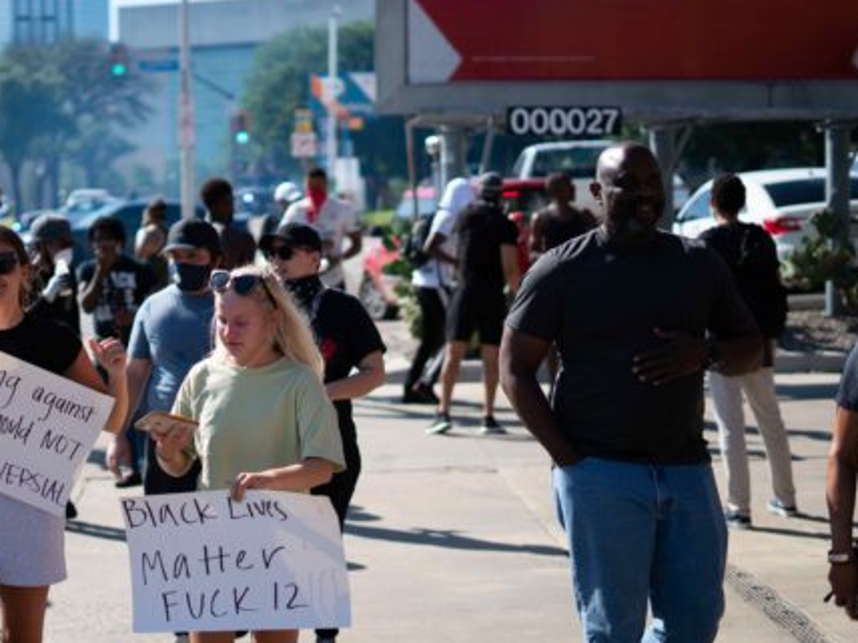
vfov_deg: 19.4
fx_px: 1884
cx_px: 252
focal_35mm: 76
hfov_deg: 25.5
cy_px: 300
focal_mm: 50
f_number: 1.8
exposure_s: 1/3200
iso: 100
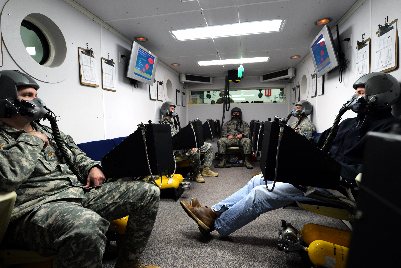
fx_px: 201
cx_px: 205
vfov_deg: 67.4
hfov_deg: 90.0
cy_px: 133
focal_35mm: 18
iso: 800
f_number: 3.5
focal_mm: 14
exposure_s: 1/100
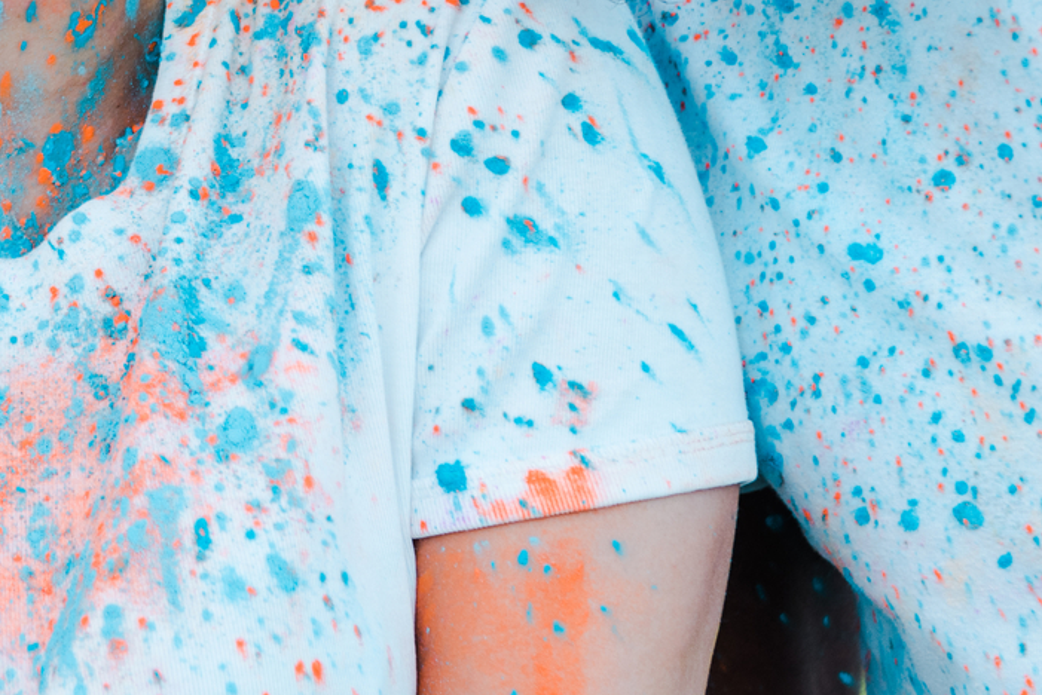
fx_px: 5125
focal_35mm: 177
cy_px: -223
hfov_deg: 11.4
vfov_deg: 7.7
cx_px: -205
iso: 160
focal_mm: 62
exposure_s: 1/200
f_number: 4
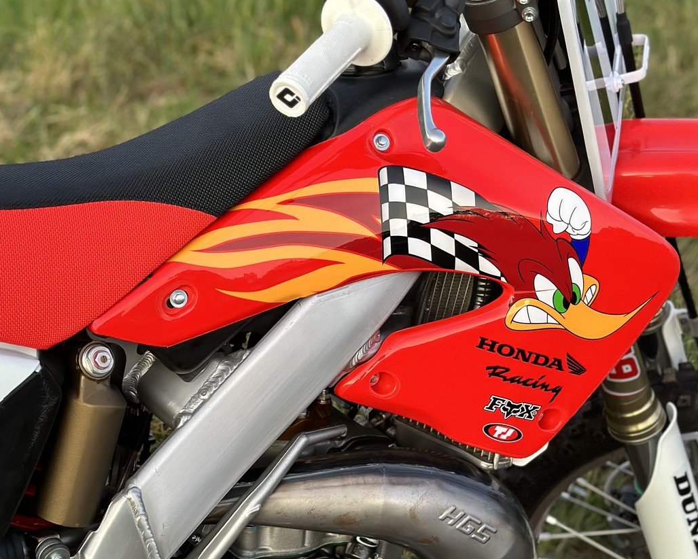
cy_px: 350
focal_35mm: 73
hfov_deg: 26.1
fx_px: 1508
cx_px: 336
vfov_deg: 20.9
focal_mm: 6.86
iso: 250
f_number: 1.78
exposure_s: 1/60
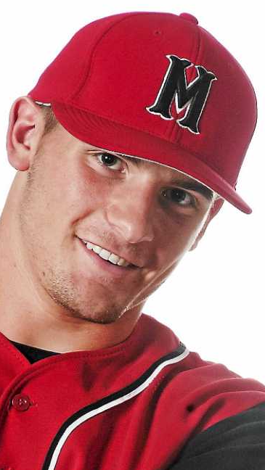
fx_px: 3507
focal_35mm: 281
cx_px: 109
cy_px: 596
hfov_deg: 4.3
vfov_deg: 7.6
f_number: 13
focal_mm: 85
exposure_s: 1/125
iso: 500
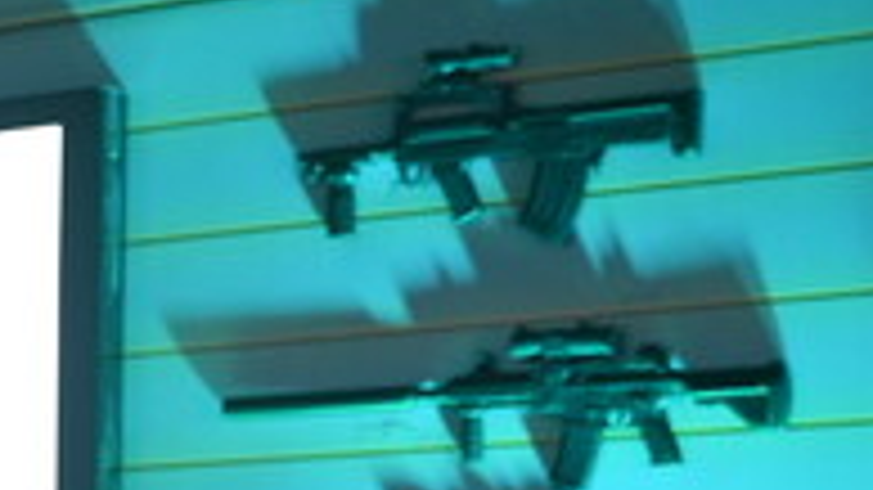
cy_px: 987
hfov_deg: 12.6
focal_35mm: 145
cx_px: -986
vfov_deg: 8.0
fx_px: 3356
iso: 1600
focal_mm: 28
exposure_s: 1/160
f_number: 2.8
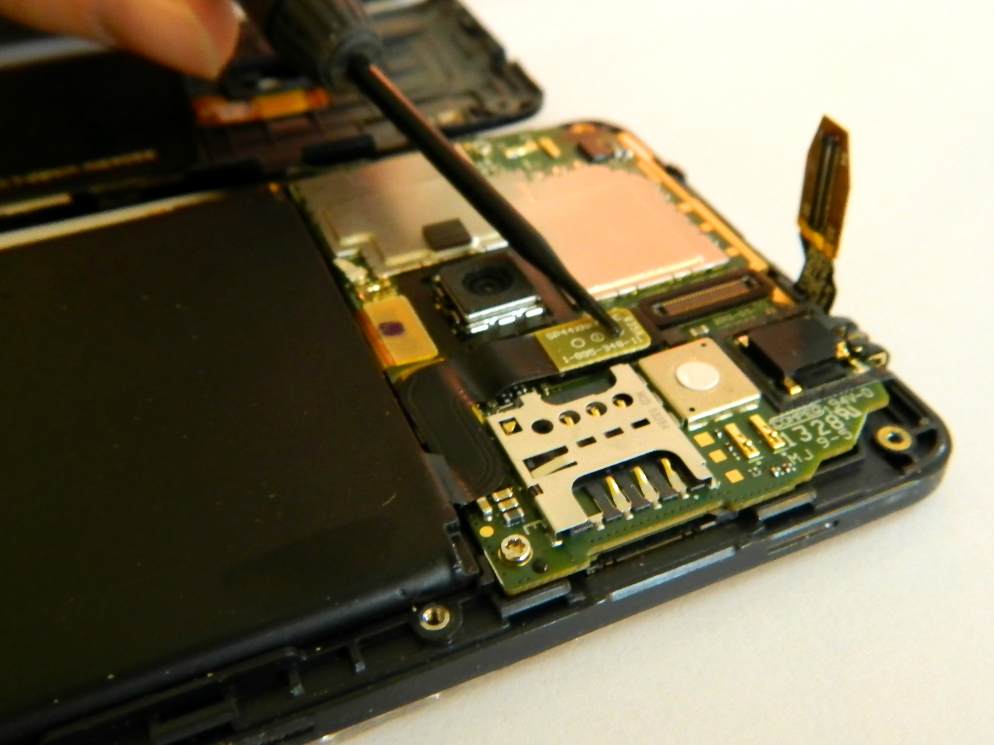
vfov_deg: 39.6
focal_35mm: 36
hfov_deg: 51.3
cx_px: 516
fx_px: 1034
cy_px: 347
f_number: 3.2
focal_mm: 5.6
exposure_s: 1/2.5
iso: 200
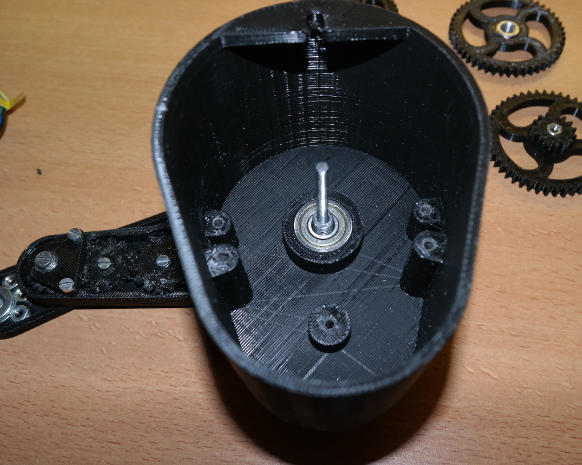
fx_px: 586
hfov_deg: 52.5
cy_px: 233
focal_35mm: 34
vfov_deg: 43.4
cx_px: 345
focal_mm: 20
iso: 400
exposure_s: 1/40
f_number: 5.6
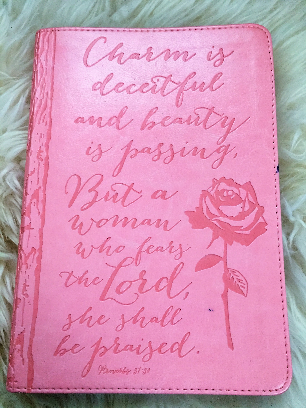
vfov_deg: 61.7
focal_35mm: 29
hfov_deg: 48.2
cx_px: 153
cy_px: 204
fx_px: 342
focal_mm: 4.15
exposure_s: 1/30
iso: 125
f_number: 2.2
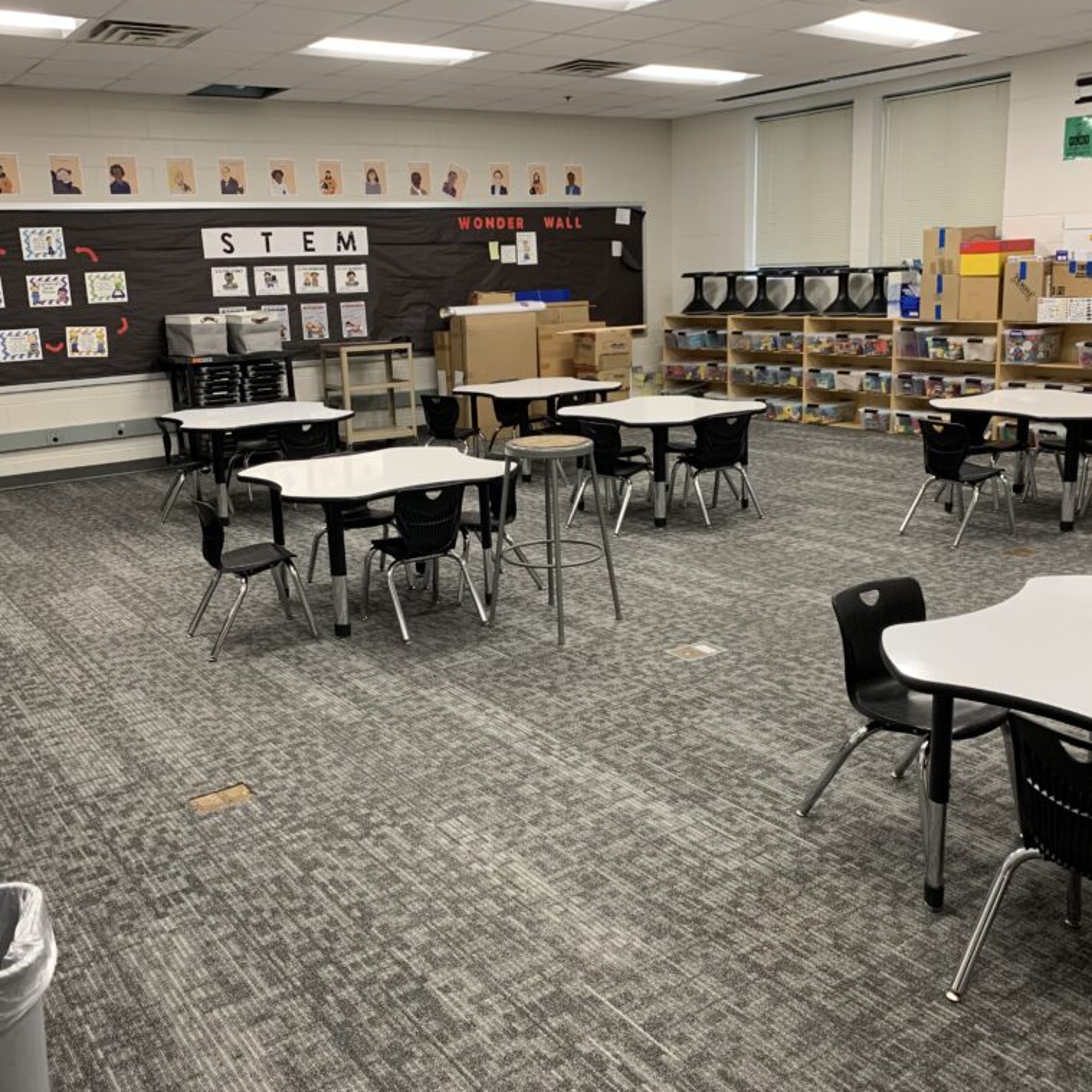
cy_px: 542
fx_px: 1106
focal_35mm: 31
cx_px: 552
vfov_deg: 52.5
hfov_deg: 52.5
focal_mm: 4.25
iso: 125
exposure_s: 1/60
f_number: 1.8
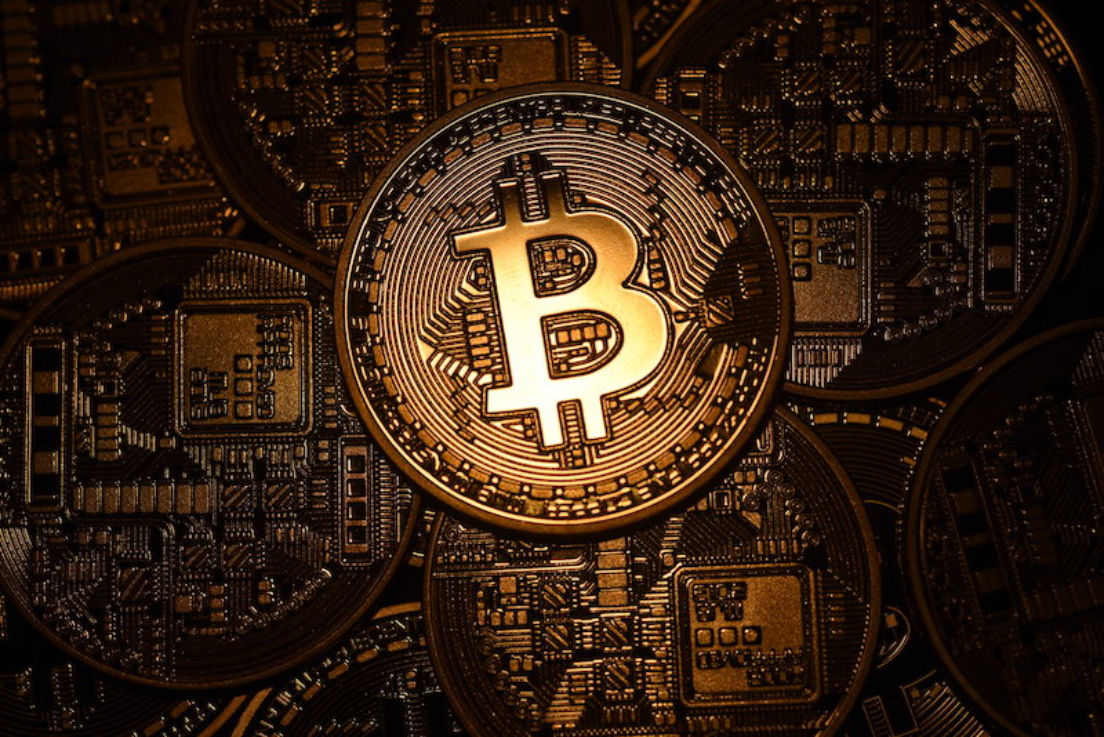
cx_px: 552
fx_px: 3221
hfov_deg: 19.4
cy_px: 368
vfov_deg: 13.1
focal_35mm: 105
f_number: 7.1
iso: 100
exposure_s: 1/800
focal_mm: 105
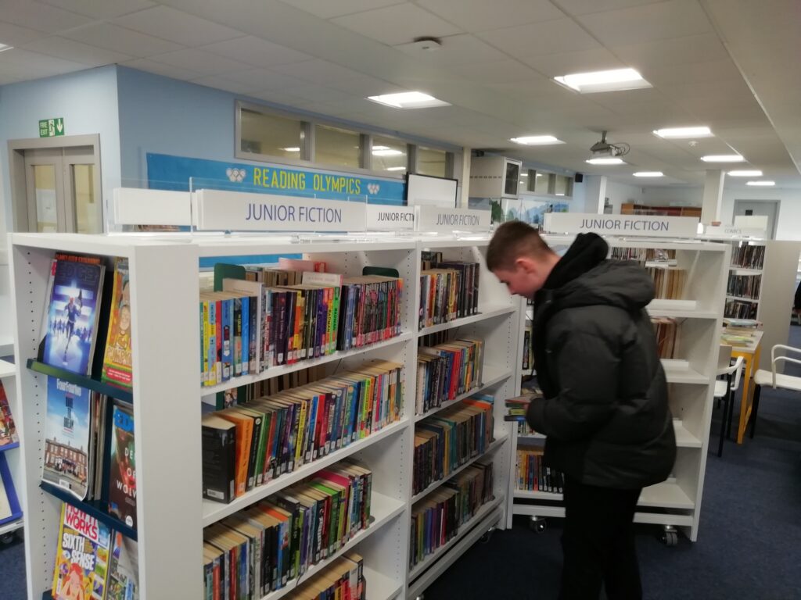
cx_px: 400
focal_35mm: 26
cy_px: 300
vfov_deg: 53.1
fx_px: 602
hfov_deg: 67.3
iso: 64
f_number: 2.2
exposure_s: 1/33.3
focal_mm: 3.21
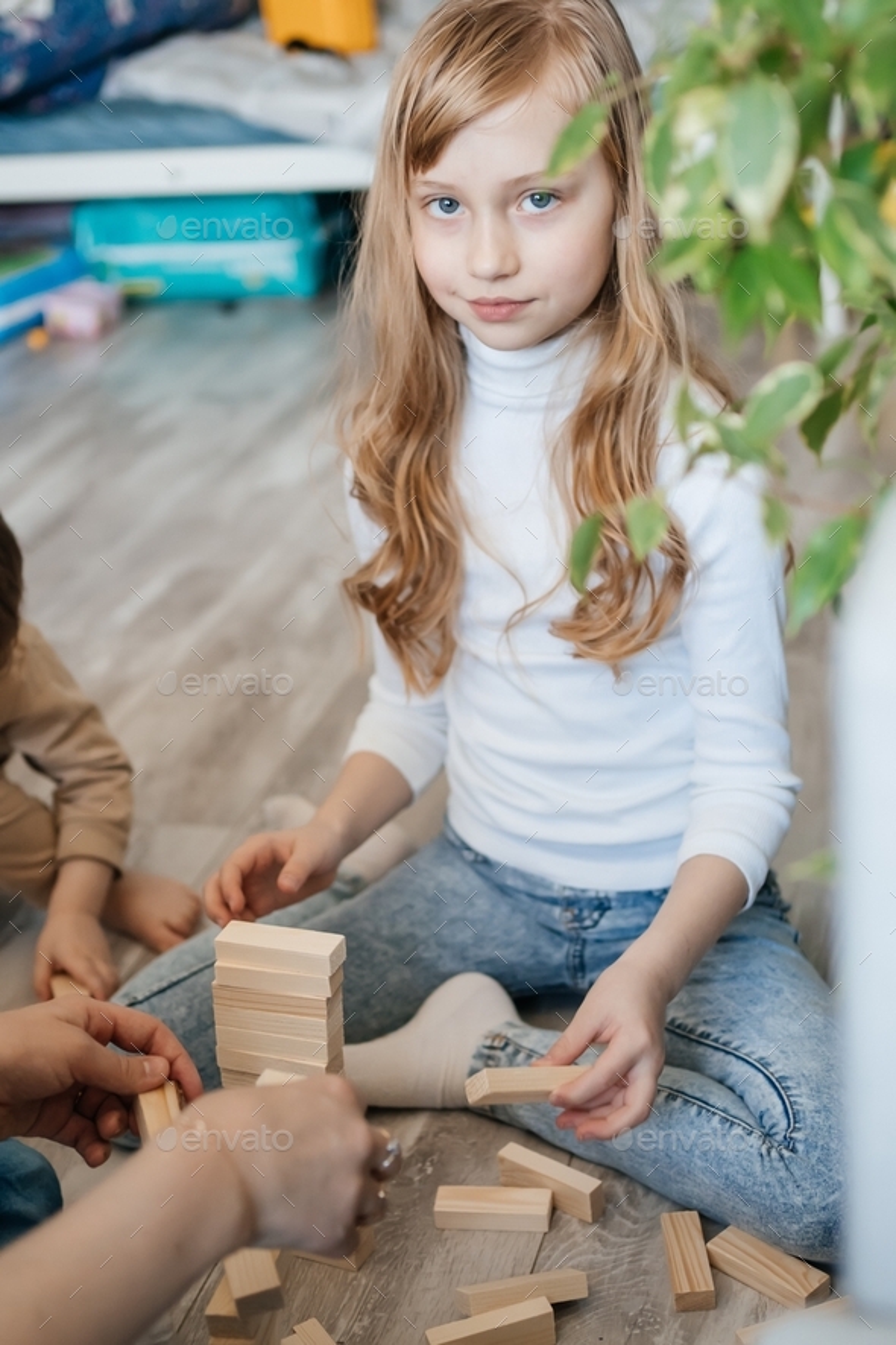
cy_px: 672
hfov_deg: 26.0
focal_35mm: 52
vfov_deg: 38.2
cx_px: 448
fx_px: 1941
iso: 800
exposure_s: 1/500
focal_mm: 35
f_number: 2
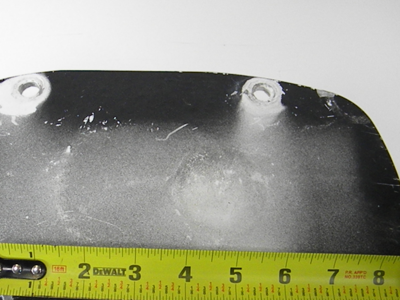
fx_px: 462
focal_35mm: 40
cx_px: 153
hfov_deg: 46.4
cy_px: 206
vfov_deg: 35.5
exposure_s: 1/370
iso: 720
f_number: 3.5
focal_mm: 5
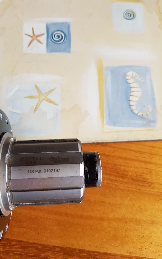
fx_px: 198
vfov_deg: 66.5
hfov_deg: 44.4
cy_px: 128
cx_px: 66
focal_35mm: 28
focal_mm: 4.2
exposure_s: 1/50
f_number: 1.7
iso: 50
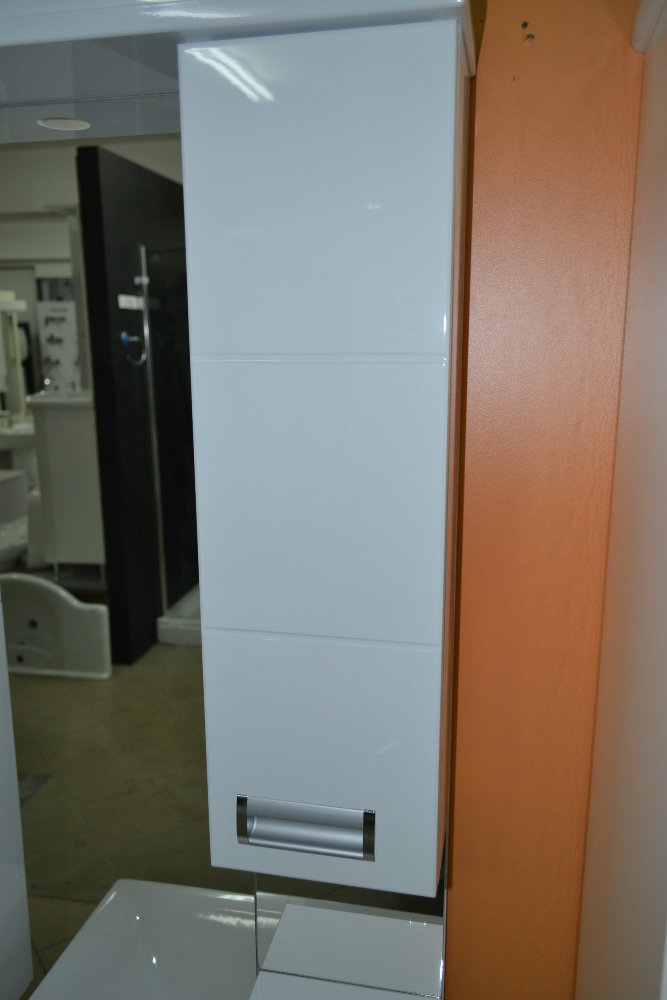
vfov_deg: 67.4
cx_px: 334
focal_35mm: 27
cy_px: 500
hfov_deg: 47.9
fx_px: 750
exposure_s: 1/60
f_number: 3.5
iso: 360
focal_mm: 18
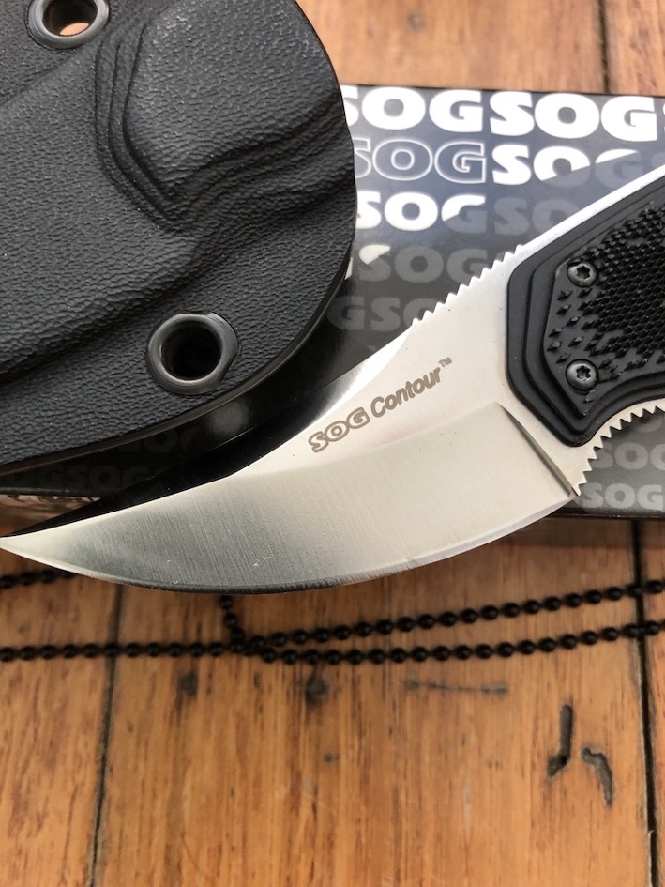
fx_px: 717
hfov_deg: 49.8
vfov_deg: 63.4
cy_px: 444
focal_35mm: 28
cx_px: 332
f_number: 1.8
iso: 40
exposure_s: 1/15
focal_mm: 3.99
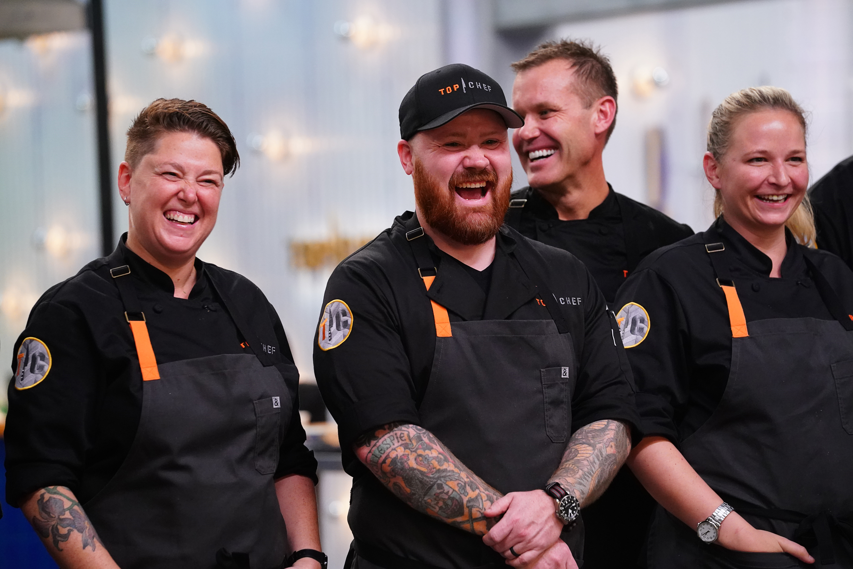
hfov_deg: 10.3
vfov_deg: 6.9
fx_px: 4739
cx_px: 426
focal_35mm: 200
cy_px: 284
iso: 6400
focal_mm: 200
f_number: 4.5
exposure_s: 1/250
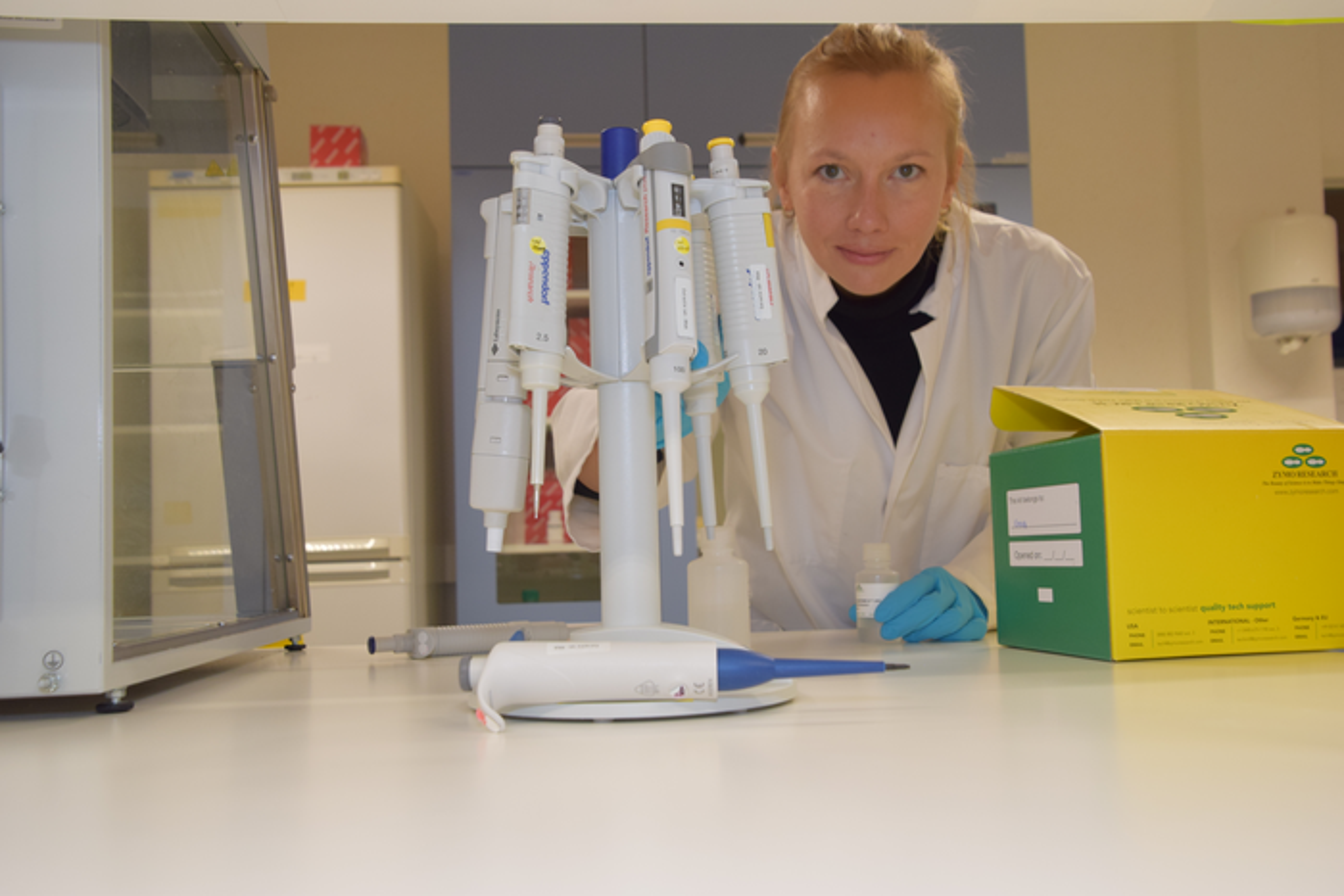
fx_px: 1232
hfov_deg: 57.2
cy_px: 448
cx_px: 672
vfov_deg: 40.0
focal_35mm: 33
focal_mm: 22
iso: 500
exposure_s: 1/125
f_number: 5.6
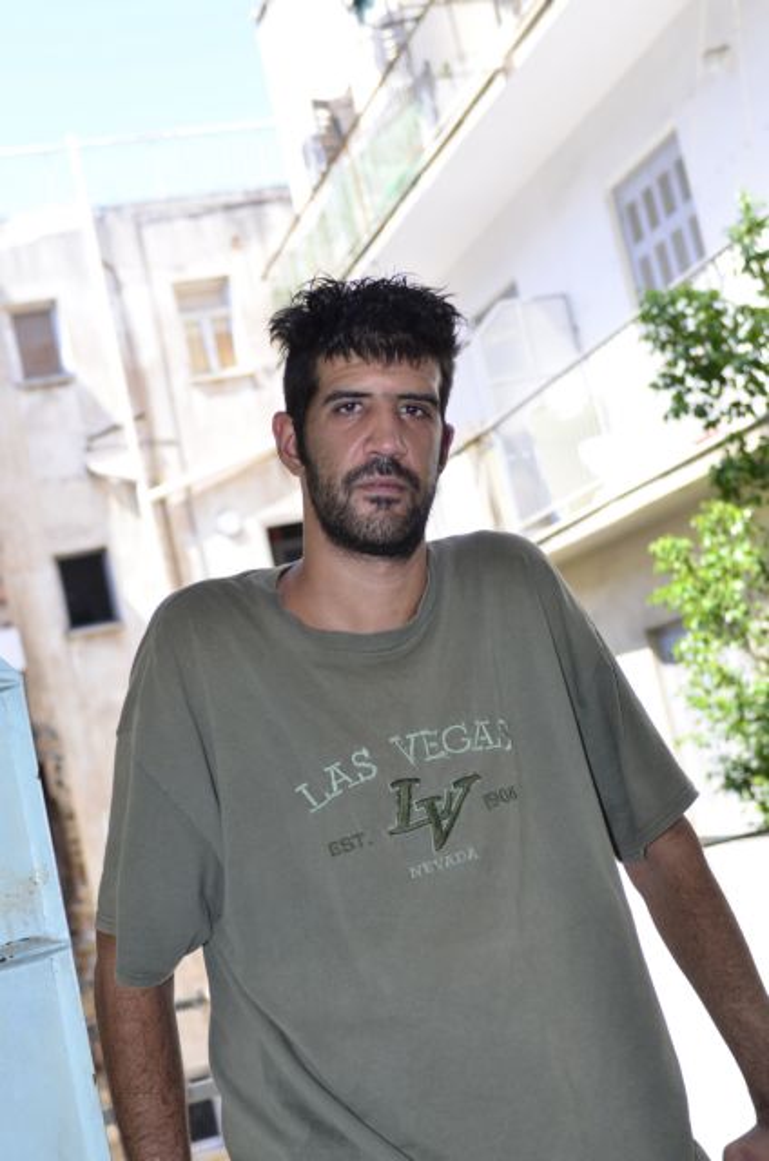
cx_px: 384
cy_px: 580
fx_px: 1834
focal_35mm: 57
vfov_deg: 35.1
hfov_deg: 23.7
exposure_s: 1/250
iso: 100
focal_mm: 38
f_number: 4
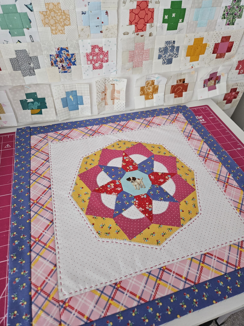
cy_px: 163
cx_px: 122
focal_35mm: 23
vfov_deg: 73.9
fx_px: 216
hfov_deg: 58.9
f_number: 1.8
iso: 1000
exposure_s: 1/100
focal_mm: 5.4
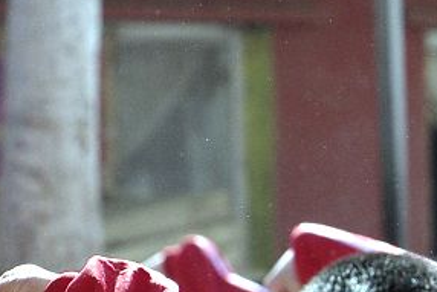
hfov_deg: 4.3
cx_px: 827
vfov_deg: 2.9
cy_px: 553
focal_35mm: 470
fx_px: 5708
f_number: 6.3
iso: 500
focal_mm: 75
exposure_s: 1/500
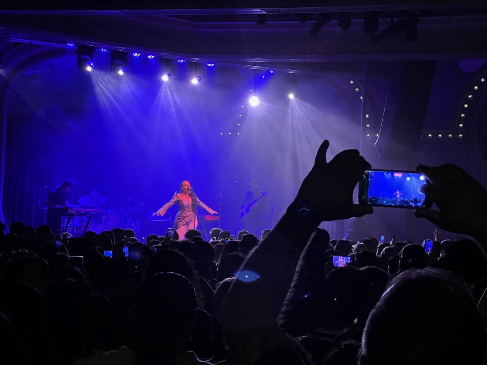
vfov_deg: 19.1
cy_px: 182
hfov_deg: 25.3
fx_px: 1083
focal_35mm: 77
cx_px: 244
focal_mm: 9
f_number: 2.8
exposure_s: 1/30
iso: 1250
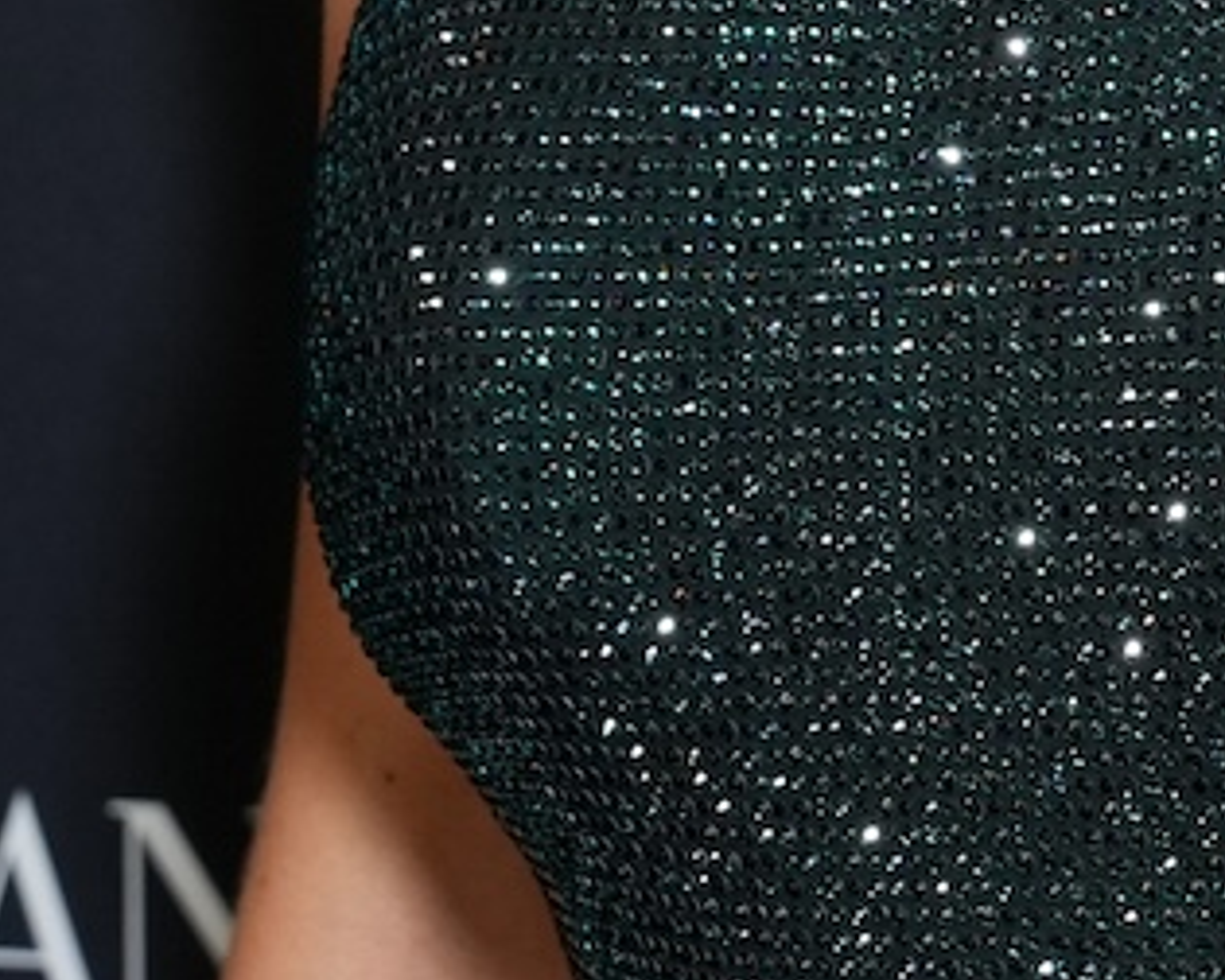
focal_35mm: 286
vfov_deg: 5.3
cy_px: -1118
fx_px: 10369
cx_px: 1626
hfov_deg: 6.7
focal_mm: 48
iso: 640
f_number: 5
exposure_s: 1/200
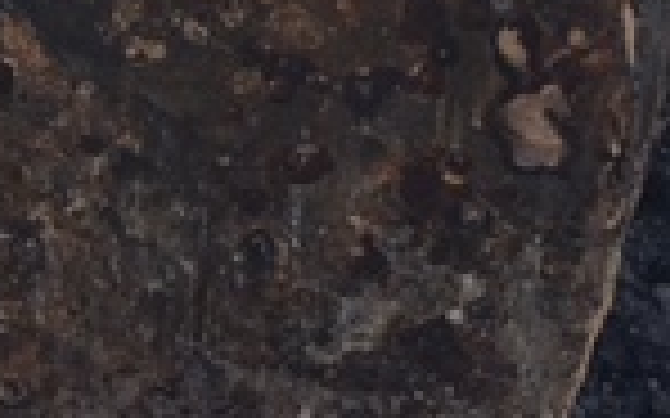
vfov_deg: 8.8
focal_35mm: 132
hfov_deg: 15.8
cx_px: 202
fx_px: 2409
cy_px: -643
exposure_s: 1/905
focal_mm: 4.15
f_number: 2.2
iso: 25
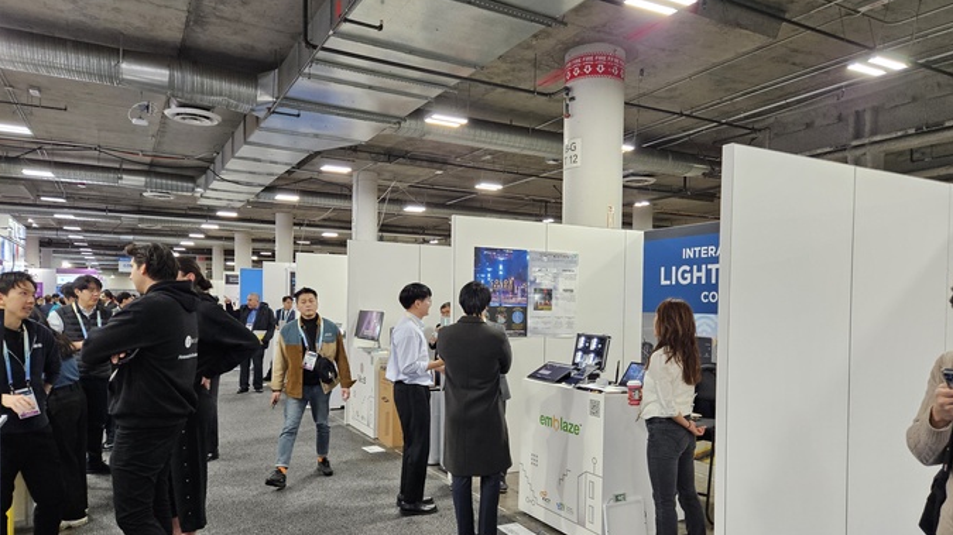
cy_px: 313
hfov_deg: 71.9
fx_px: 657
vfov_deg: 44.2
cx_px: 490
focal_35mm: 26
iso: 400
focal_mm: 5.4
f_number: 1.8
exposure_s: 1/120
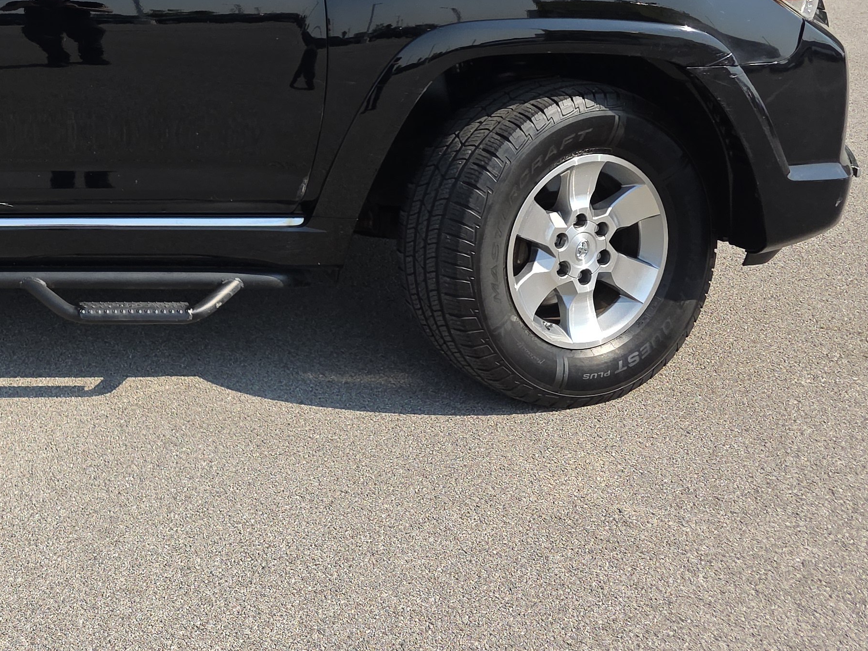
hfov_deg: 33.6
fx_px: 1279
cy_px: 24
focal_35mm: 51
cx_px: -41
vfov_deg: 27.2
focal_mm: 6.3
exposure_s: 1/3474
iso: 80
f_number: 1.7
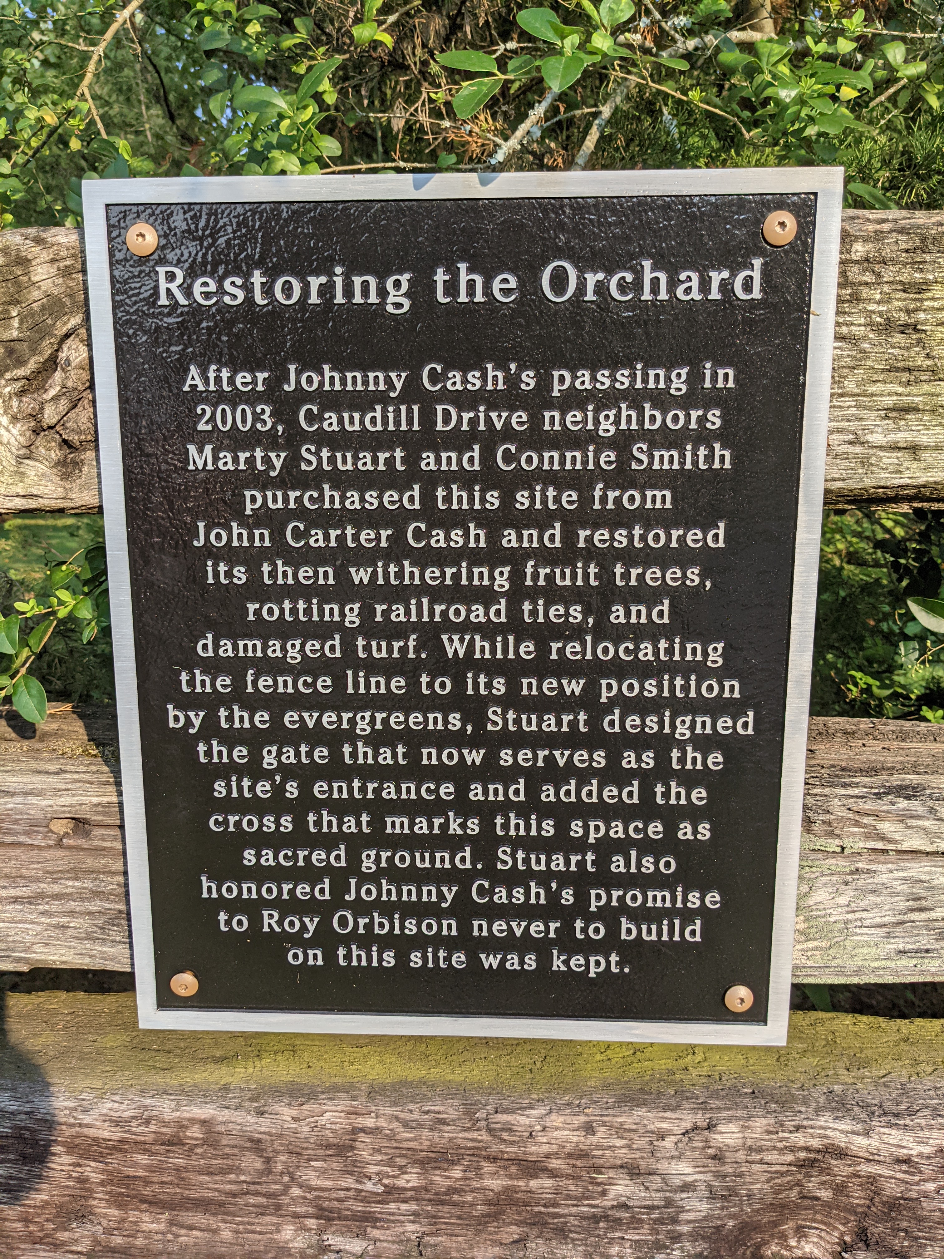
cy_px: 630
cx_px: 472
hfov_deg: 51.4
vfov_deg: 65.3
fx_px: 982
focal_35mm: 27
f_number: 1.73
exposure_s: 1/1462
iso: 54
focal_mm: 4.38
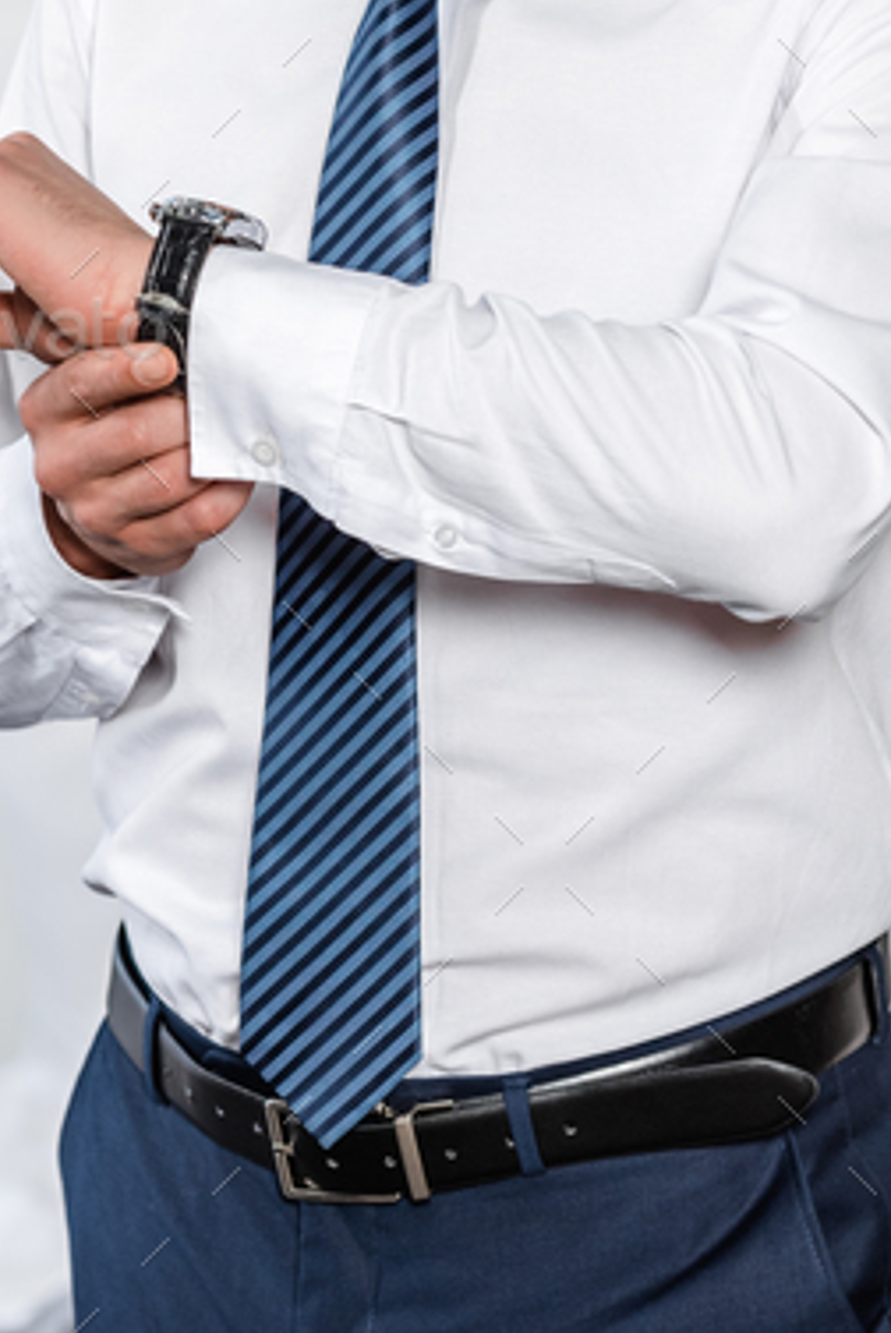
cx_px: 527
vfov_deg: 8.6
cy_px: 304
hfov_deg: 5.8
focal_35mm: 239
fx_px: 8856
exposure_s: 1/160
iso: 250
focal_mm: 102
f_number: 4
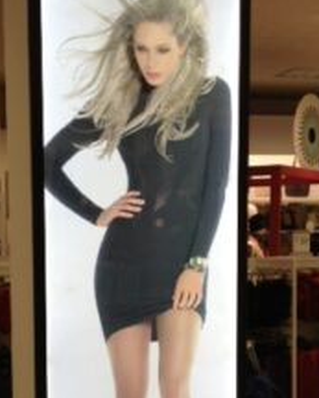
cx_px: 148
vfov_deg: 23.8
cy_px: 306
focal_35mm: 79
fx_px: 932
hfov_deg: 19.4
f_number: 2.4
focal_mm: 4.28
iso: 64
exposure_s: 1/120
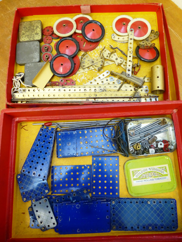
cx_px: 91
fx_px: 168
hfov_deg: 56.8
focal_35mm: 24
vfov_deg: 71.6
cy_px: 121
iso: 400
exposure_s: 1/20
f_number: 3.3
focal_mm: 4.3
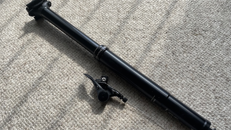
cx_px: 114
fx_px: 178
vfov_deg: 40.1
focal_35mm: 29
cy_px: 76
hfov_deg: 66.0
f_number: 1.6
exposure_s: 1/774
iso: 32
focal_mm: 4.2
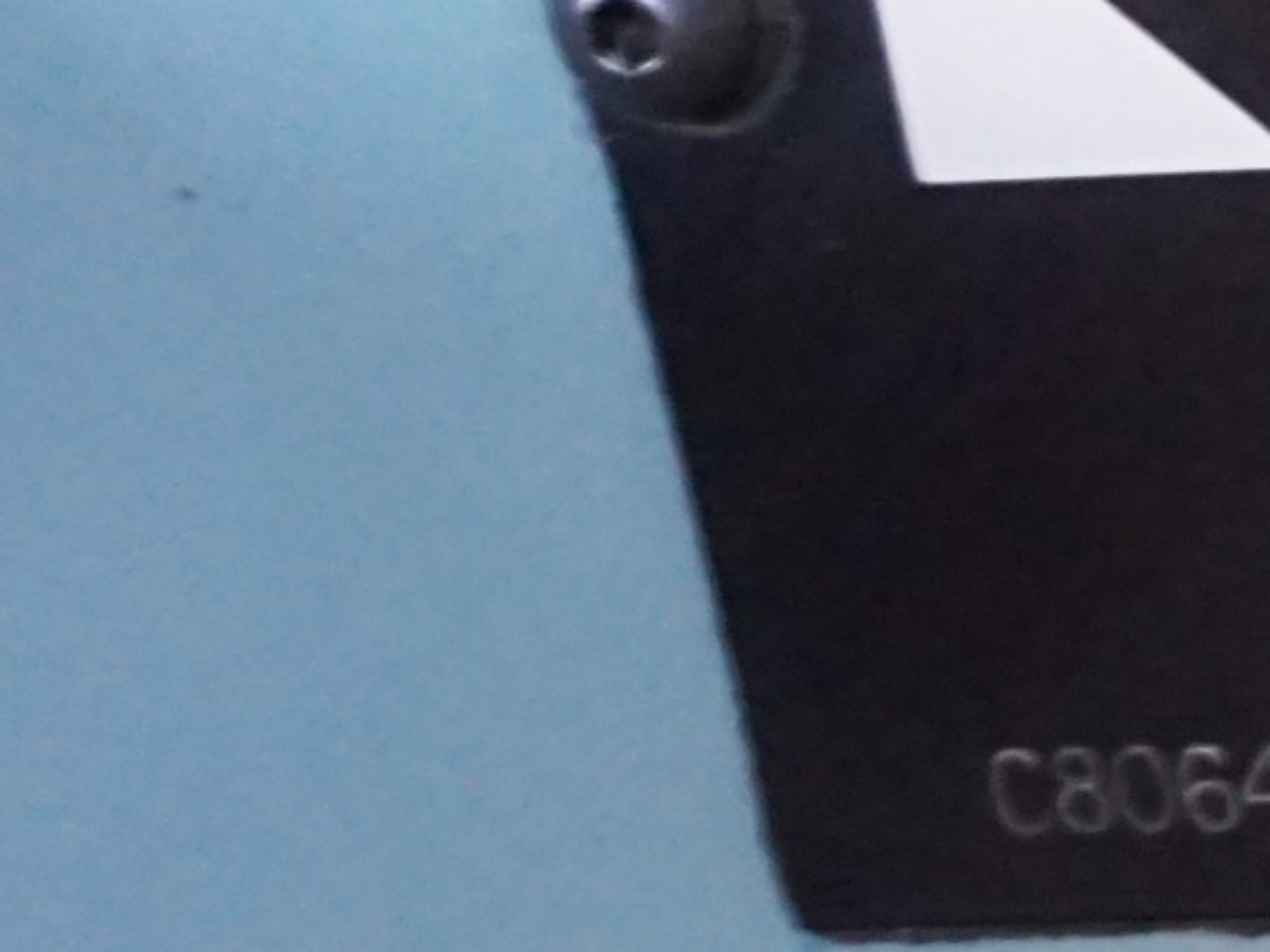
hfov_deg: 10.9
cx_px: 3546
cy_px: 264
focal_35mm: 136
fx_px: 4991
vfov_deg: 10.9
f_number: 3.5
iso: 3200
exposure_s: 1/60
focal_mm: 16
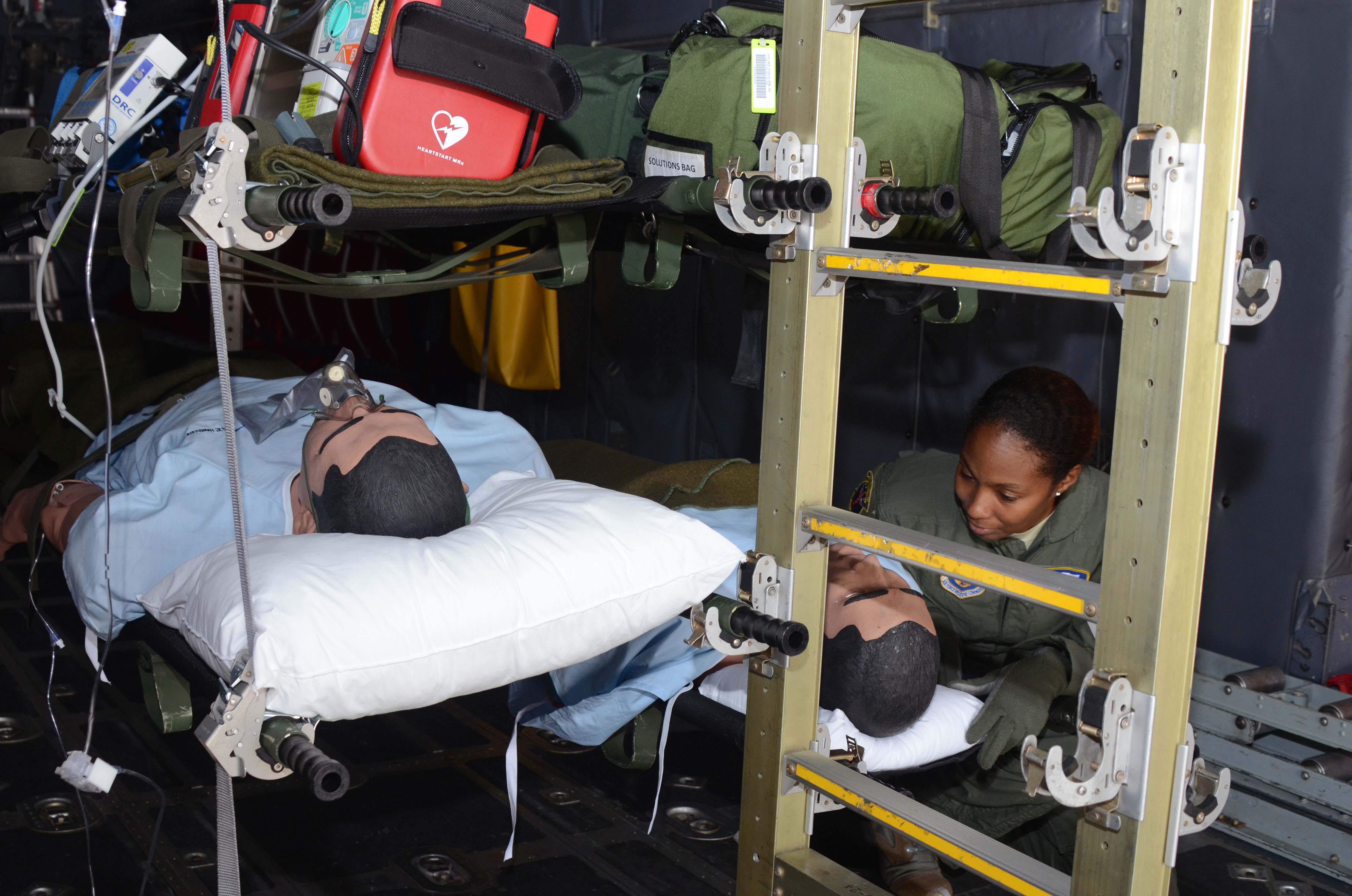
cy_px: 448
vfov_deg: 31.8
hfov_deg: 46.5
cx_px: 676
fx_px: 1574
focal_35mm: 42
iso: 640
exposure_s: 1/100
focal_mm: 28
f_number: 5.6
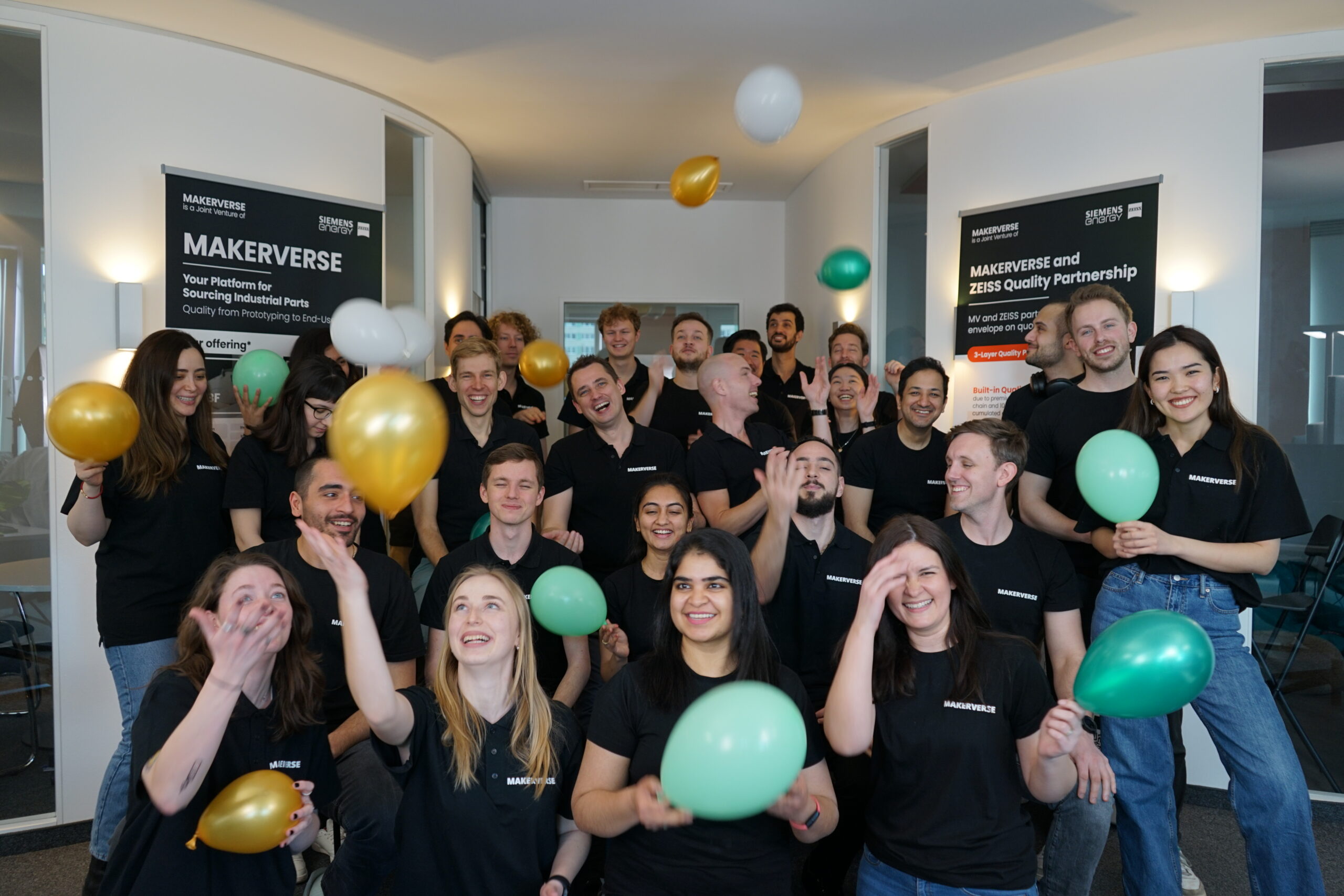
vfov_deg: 46.4
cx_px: 672
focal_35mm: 28
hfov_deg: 65.5
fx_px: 1045
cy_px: 448
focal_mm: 28
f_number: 3.5
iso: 320
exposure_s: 1/60
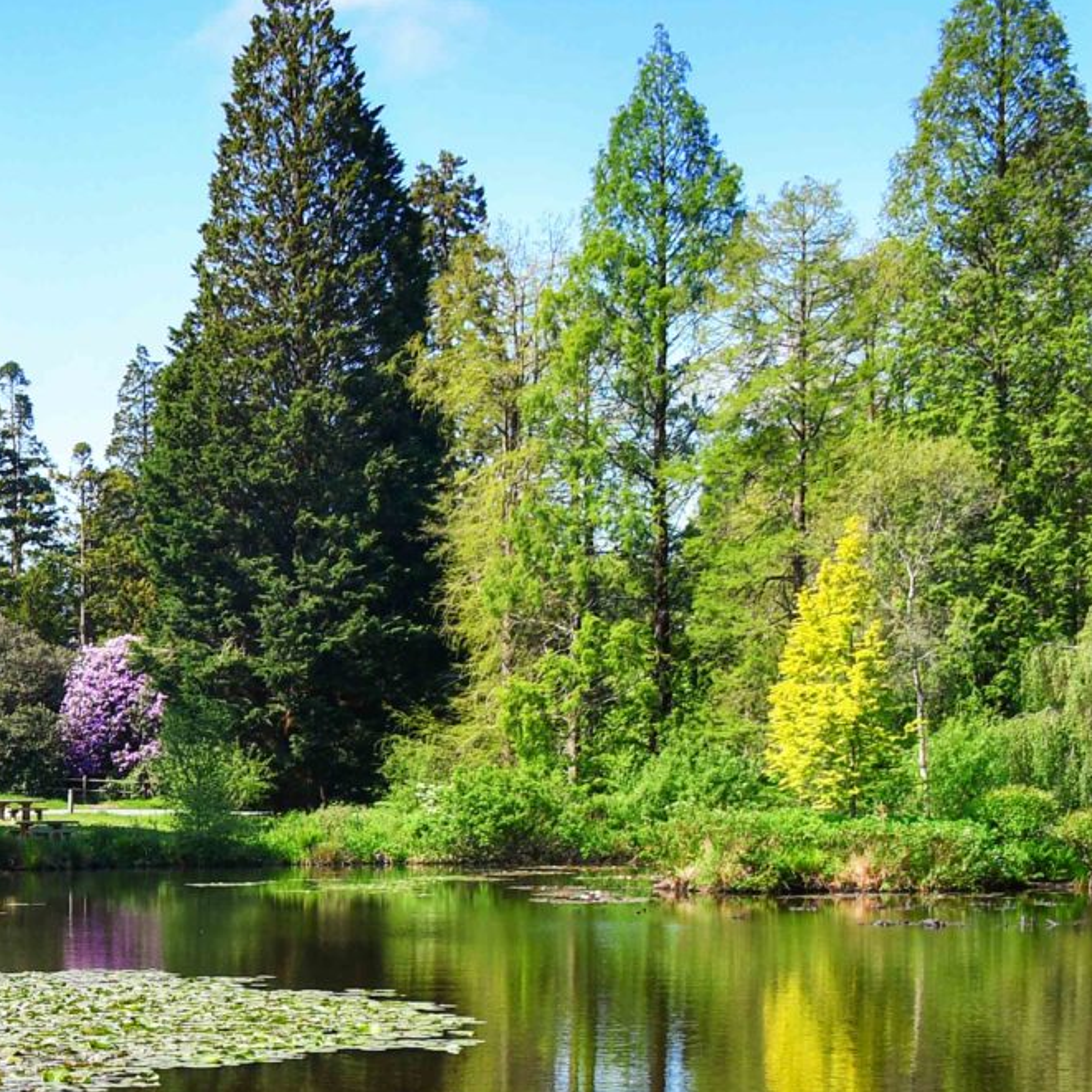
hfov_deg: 20.0
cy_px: 969
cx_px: -358
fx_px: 2820
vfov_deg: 21.5
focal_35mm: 79
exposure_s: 1/250
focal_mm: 20
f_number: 8
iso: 125
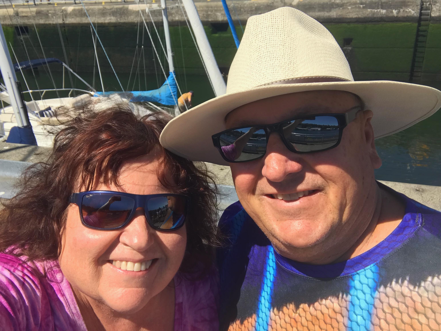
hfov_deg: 56.8
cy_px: 166
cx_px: 220
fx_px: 408
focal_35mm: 32
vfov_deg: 44.2
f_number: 2.2
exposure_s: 1/665
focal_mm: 2.87
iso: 25
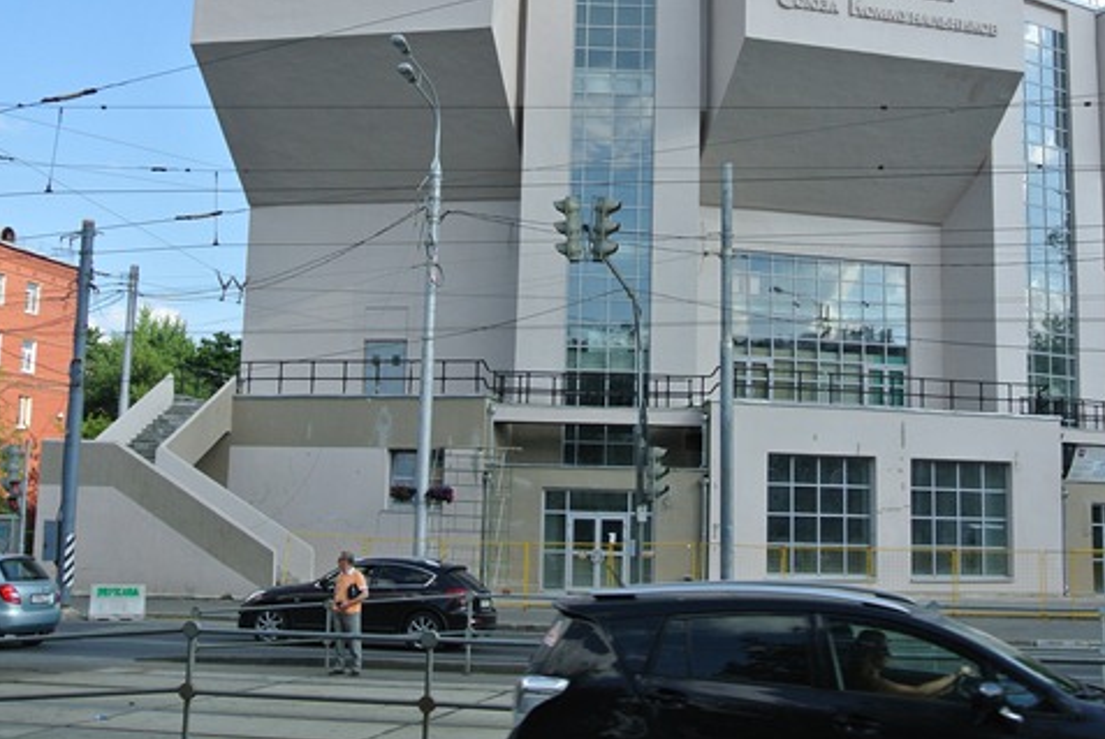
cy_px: 297
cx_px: 625
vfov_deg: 28.6
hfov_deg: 41.8
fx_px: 1444
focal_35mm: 47
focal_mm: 13.1
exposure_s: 1/500
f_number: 4.5
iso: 100
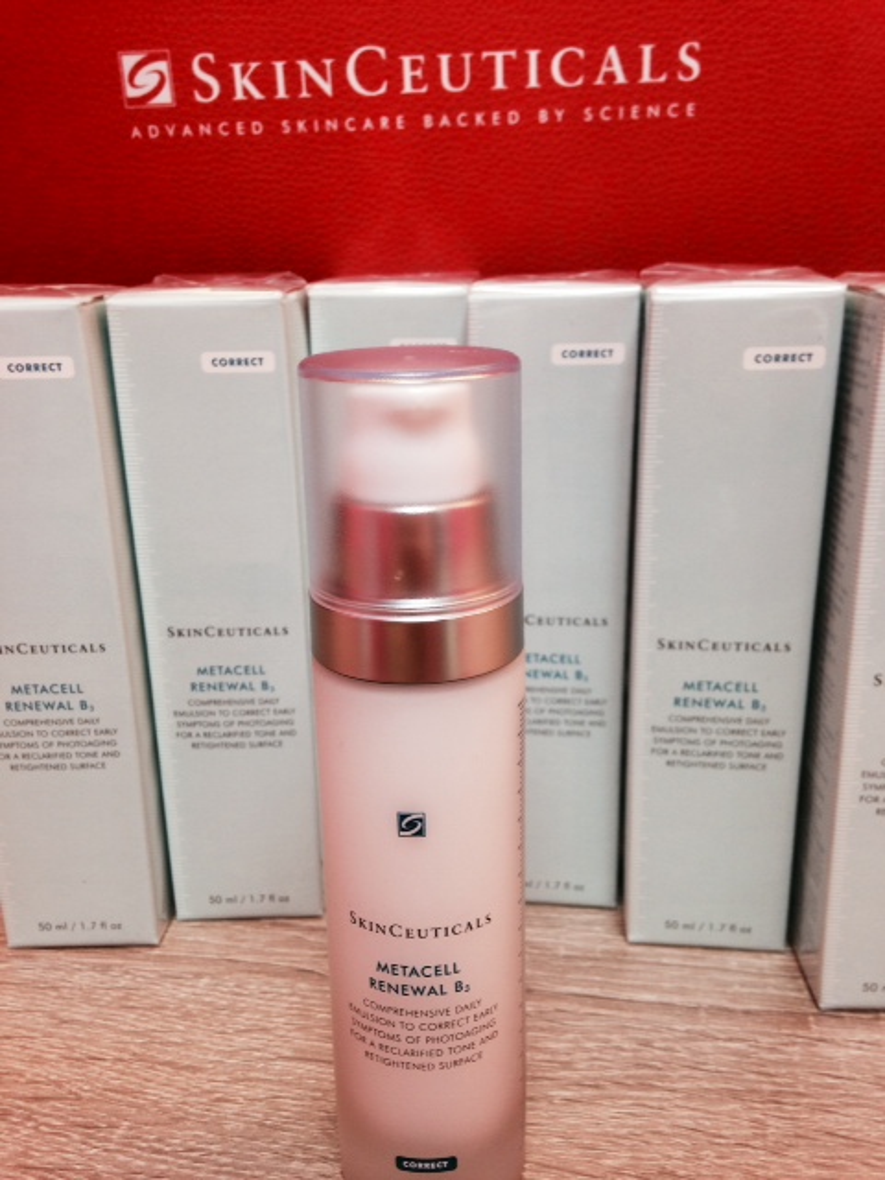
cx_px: 442
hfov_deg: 42.9
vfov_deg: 55.4
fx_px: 1125
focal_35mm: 33
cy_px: 590
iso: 50
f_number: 2.4
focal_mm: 4.12
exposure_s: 1/20
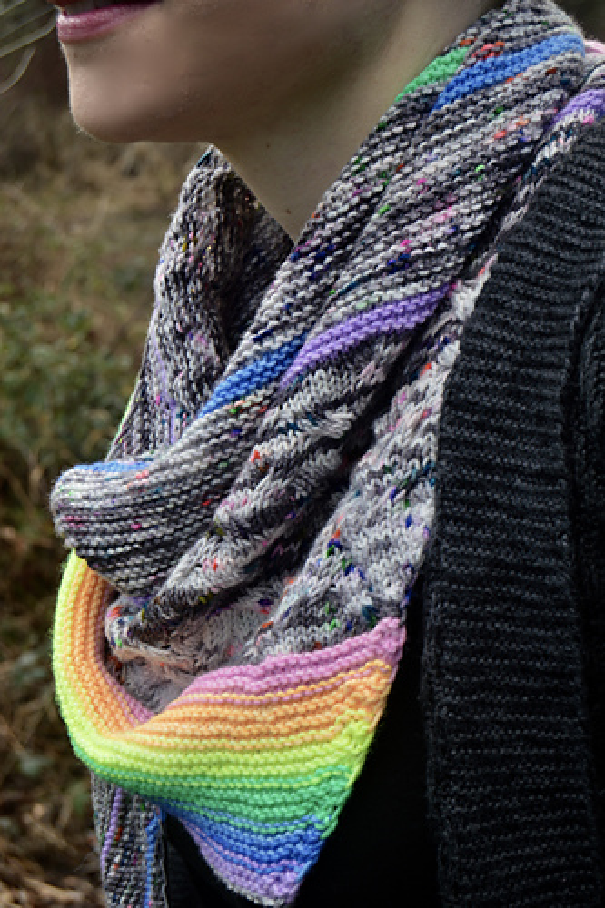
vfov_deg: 31.9
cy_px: 454
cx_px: 302
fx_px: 1589
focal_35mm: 63
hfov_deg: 21.6
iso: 200
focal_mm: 42
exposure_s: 1/60
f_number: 9
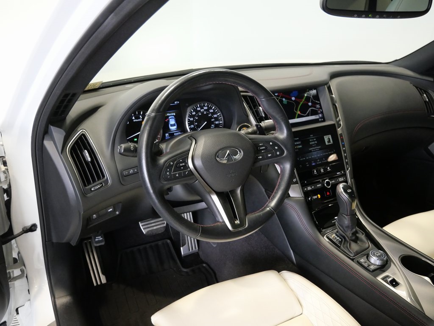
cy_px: 163
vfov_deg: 46.8
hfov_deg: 60.0
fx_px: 376
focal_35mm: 30
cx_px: 217
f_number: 3.7
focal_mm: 15
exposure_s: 1/40
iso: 3200
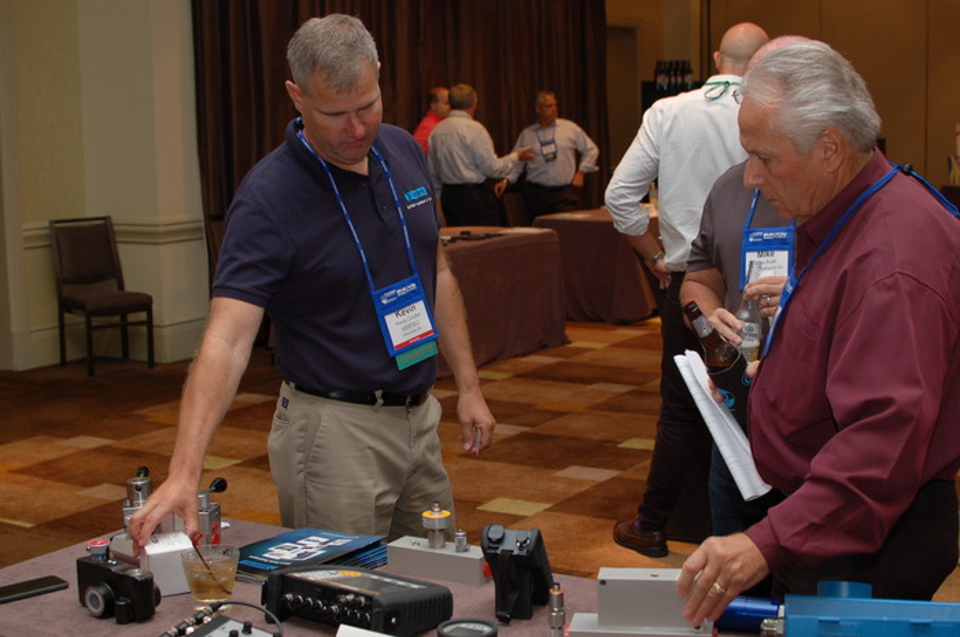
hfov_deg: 37.9
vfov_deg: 25.7
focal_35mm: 52
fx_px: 1397
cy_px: 318
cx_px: 480
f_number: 4
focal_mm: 35
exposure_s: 1/60
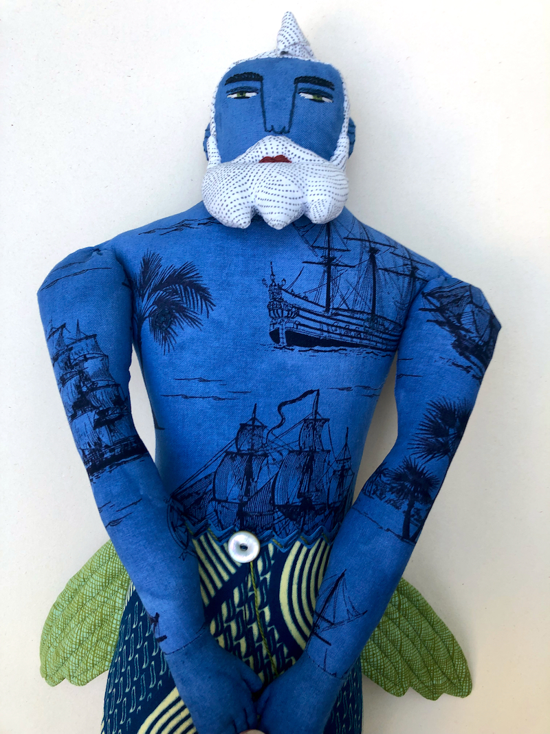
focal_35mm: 28
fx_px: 593
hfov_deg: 49.7
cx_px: 275
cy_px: 367
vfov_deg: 63.4
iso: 20
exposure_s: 1/121
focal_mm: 3.99
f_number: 1.8
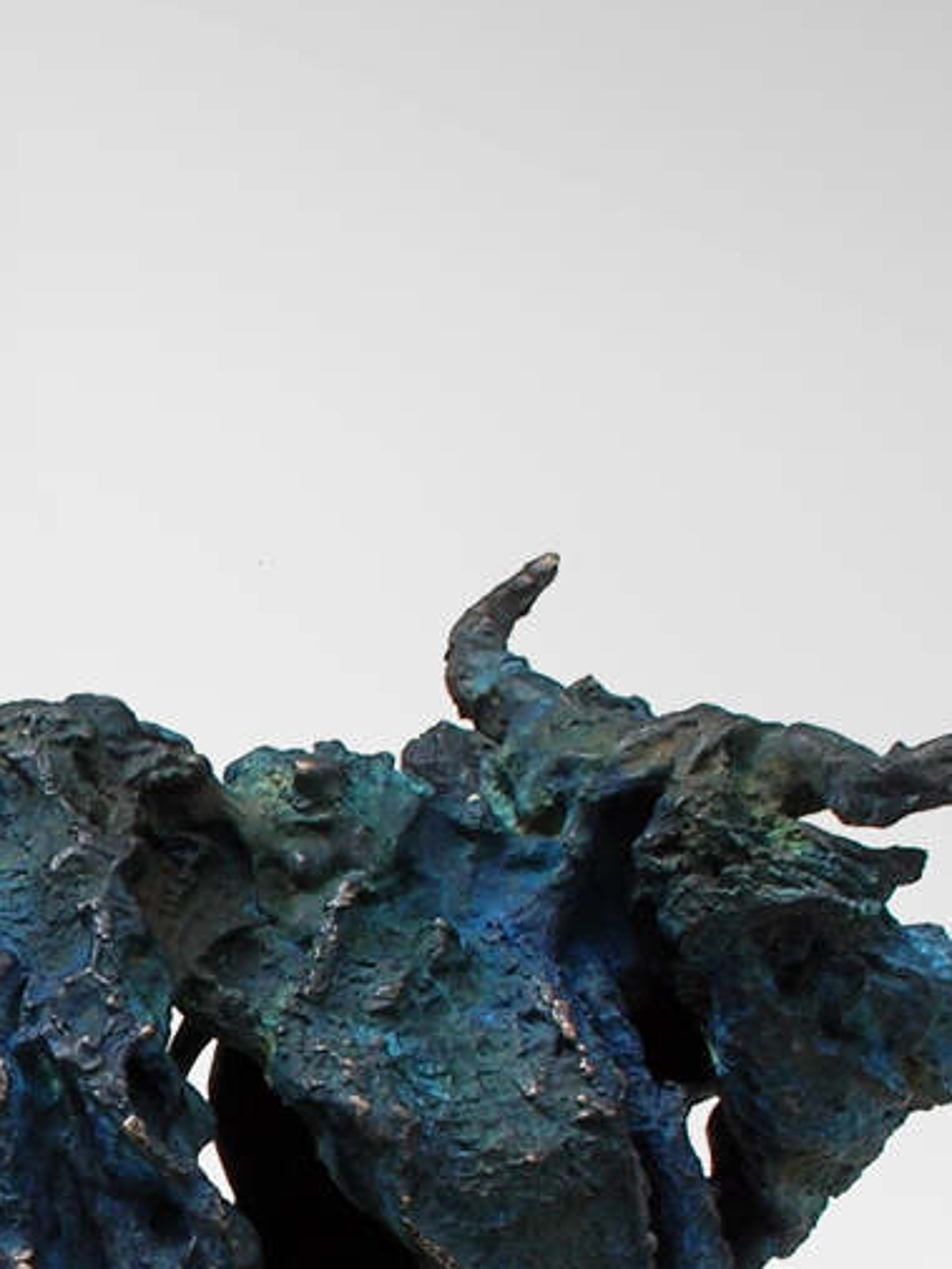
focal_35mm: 175
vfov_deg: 11.2
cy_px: 1168
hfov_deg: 8.4
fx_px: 6414
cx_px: -168
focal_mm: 11
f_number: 6.4
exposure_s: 1/221
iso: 50
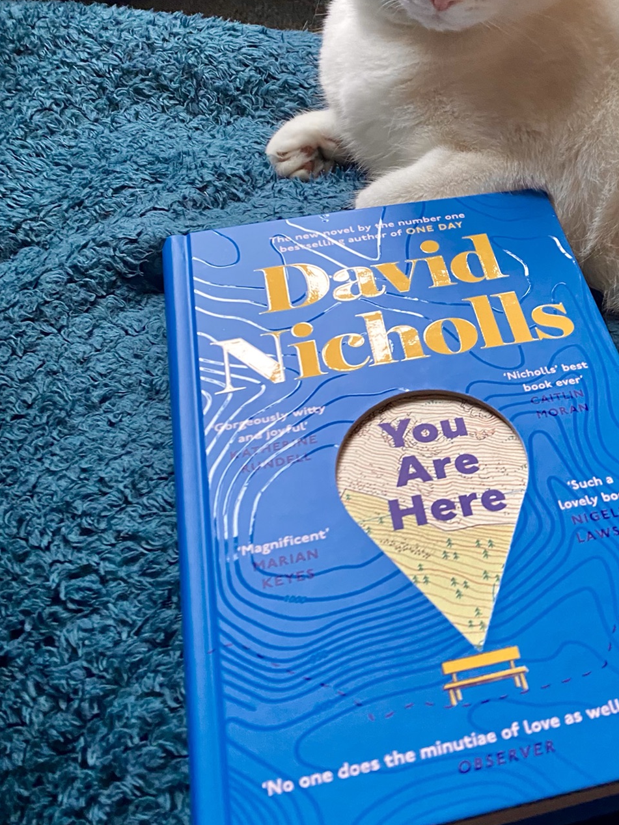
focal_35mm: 41
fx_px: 978
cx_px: 476
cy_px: 326
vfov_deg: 45.5
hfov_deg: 34.3
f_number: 1.8
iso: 250
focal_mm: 4.25
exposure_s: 1/60
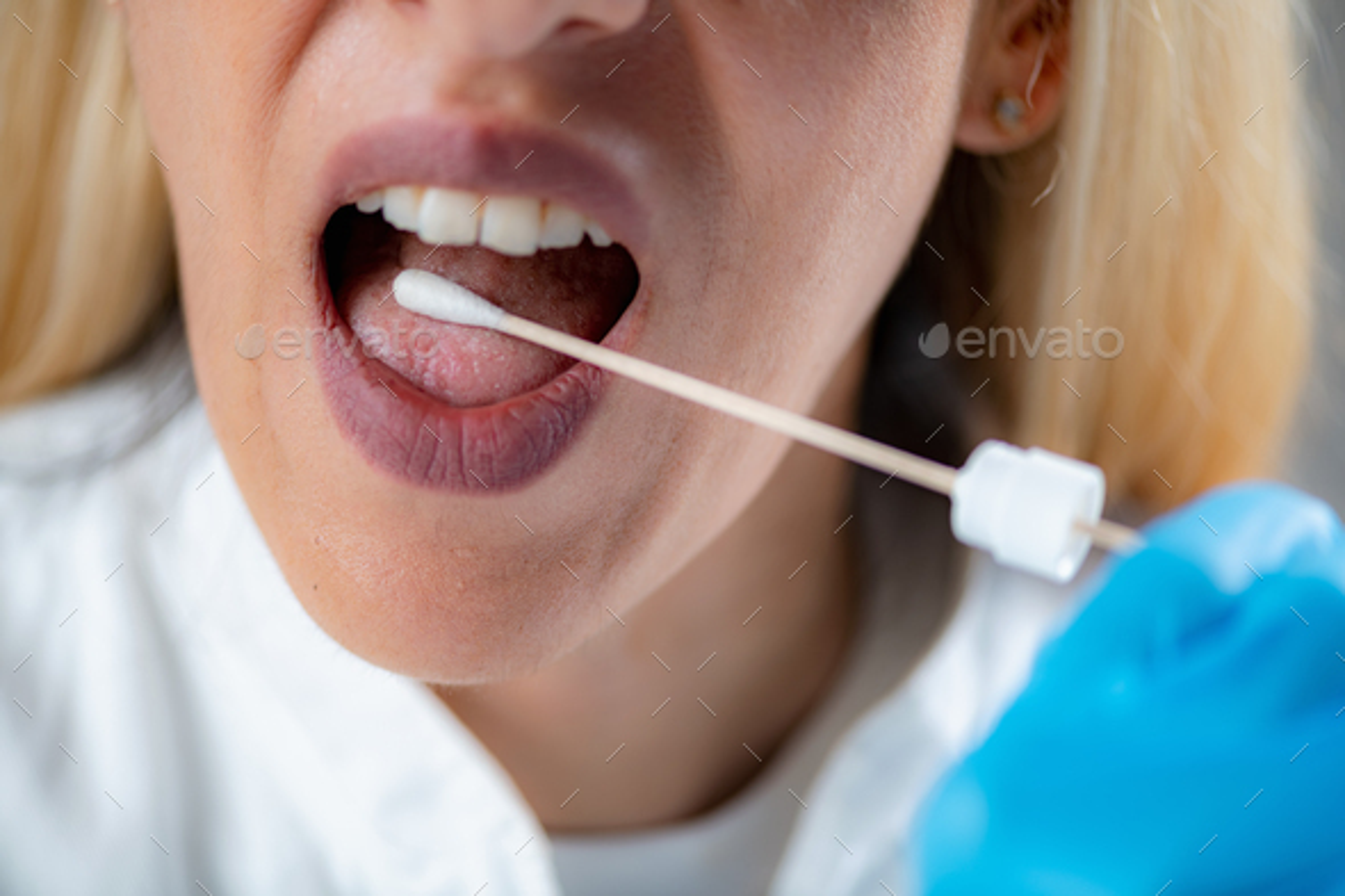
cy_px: 448
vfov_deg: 13.0
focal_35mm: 105
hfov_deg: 19.5
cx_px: 672
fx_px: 3922
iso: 64
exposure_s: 1/250
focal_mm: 105
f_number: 3.2
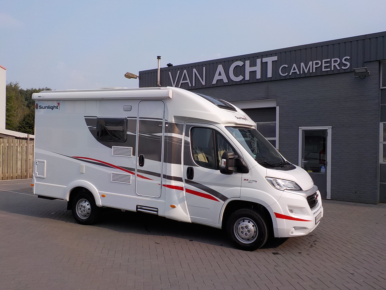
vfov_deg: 46.8
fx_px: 335
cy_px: 145
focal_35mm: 30
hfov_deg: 60.0
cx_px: 193
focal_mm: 4.1
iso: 125
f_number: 3.3
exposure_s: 1/1000
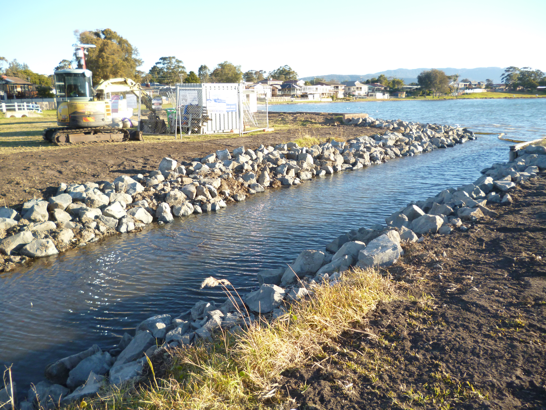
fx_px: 442
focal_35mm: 28
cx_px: 273
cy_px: 205
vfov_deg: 49.7
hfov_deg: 63.4
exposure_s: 1/200
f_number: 3.1
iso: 100
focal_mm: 5
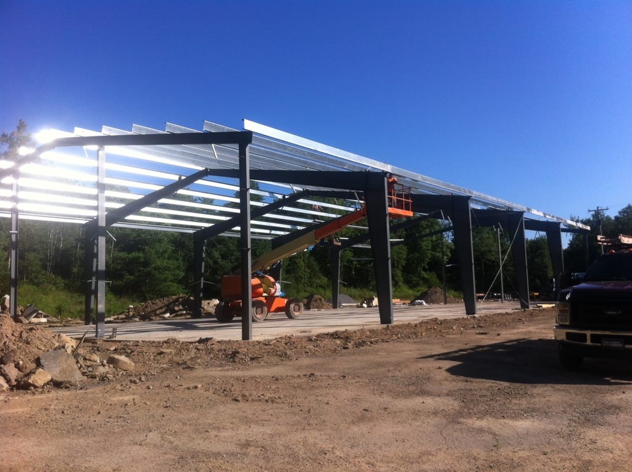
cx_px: 316
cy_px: 236
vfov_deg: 40.6
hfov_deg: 52.7
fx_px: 638
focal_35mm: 35
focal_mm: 3.85
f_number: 2.8
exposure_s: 1/1284
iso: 80
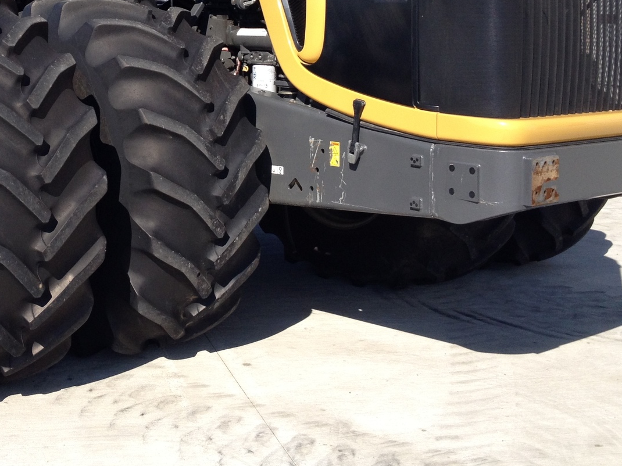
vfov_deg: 21.3
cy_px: 28
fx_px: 1204
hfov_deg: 28.4
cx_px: 134
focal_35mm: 67
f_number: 2.4
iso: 50
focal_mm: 4.28
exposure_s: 1/1346
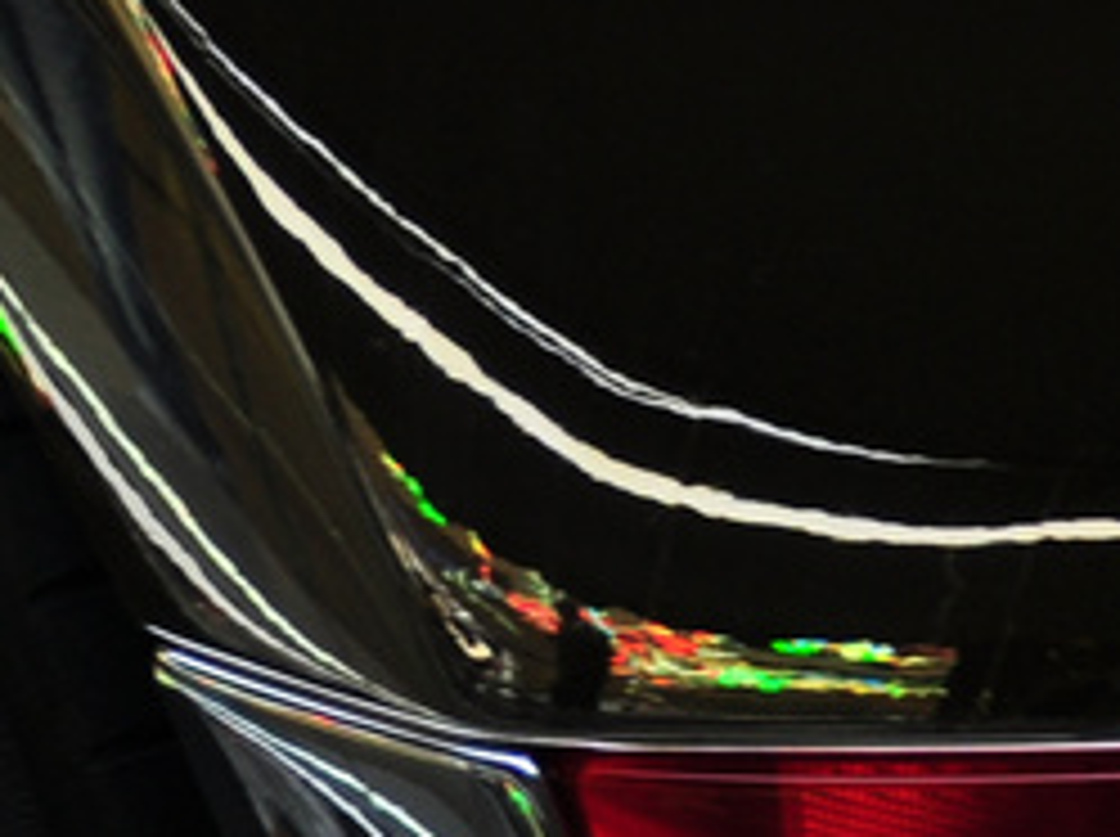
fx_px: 7916
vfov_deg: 6.0
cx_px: 202
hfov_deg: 8.1
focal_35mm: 245
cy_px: 266
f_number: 4
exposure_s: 1/20
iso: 200
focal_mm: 26
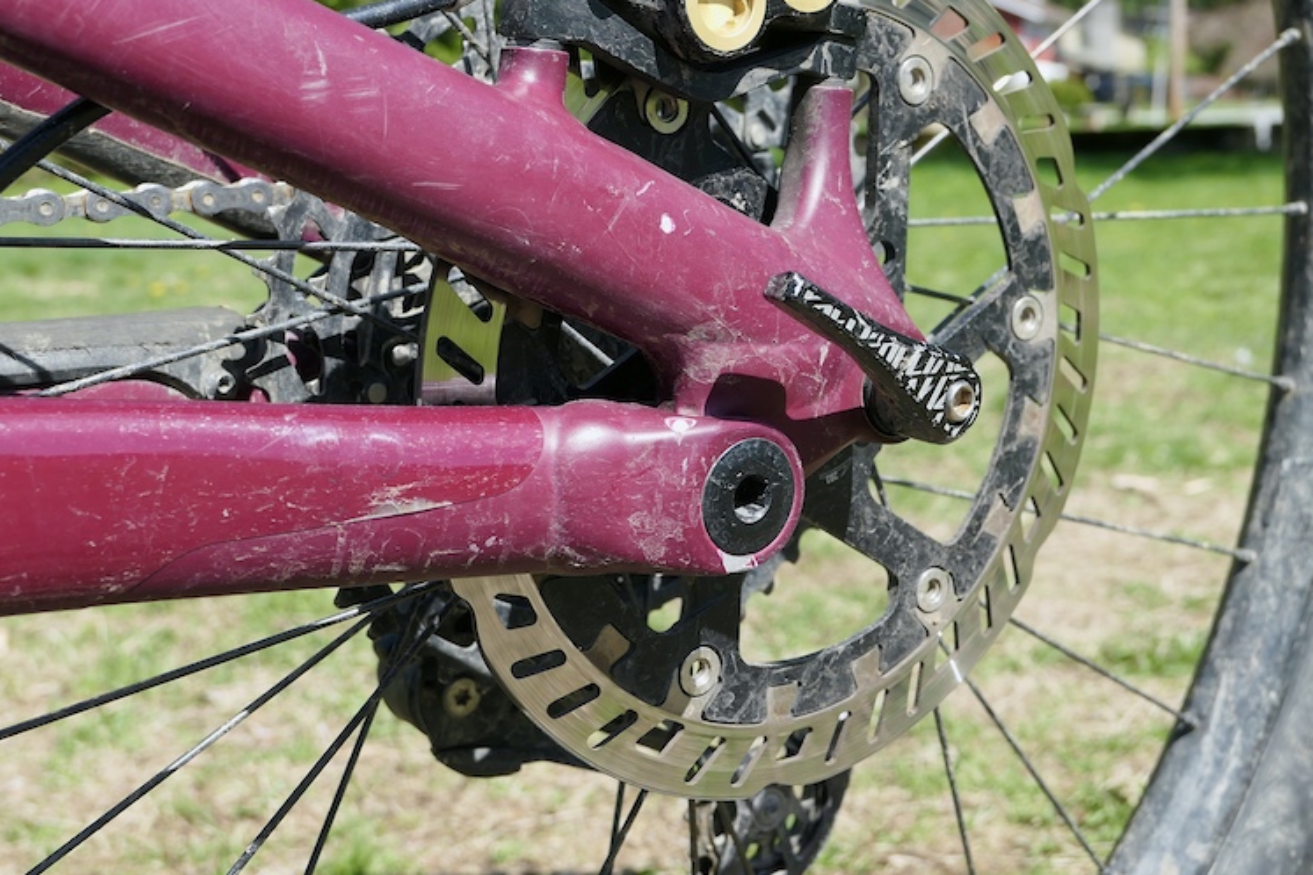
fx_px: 1751
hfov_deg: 41.1
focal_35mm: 48
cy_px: 307
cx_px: 712
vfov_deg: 27.9
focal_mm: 12.8
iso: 125
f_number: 4
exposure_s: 1/500
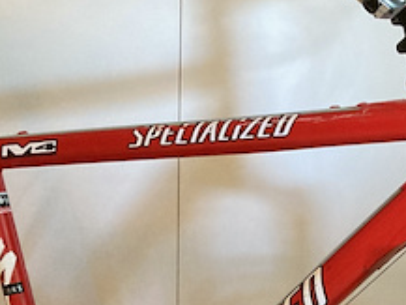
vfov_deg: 13.6
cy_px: 436
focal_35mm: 103
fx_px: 1209
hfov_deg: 18.9
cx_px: 326
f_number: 1.8
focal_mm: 3.99
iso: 400
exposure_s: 1/30
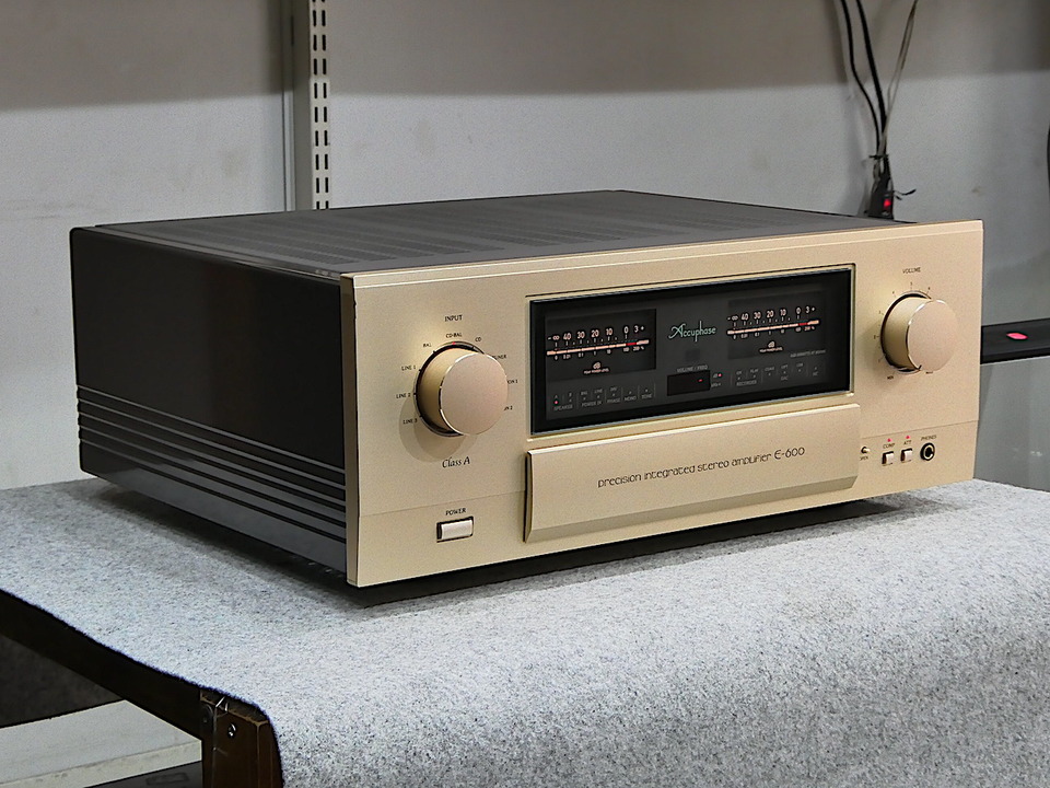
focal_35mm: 70
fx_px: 2123
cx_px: 525
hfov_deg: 27.8
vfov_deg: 21.0
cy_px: 394
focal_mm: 12.5
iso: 800
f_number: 5.1
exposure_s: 1/80
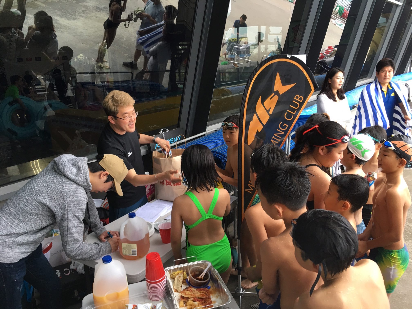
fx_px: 345
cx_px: 206
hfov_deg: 61.7
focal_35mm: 29
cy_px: 154
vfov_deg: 48.2
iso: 40
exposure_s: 1/33
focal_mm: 4.15
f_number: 2.2
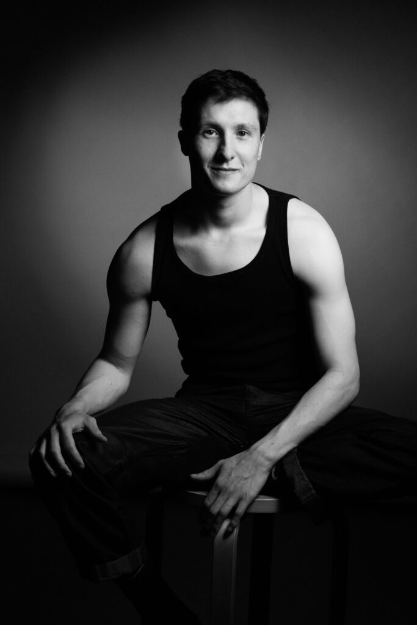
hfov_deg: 16.1
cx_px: 208
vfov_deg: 23.9
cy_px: 312
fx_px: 1476
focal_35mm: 85
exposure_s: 1/250
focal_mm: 85
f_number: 10
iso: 500
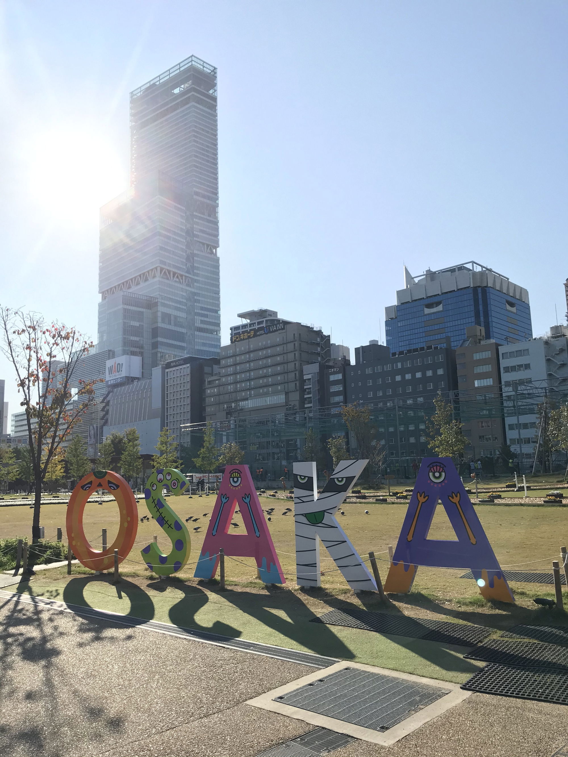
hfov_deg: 49.8
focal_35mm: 28
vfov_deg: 63.4
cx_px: 284
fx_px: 612
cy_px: 378
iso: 20
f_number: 1.8
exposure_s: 1/2227
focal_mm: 3.99
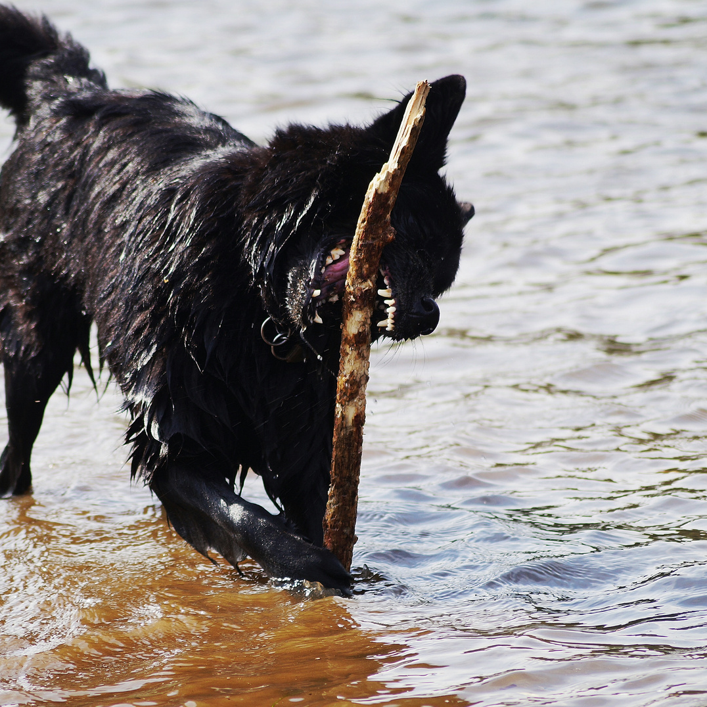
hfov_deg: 4.6
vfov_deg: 4.6
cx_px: 248
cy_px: 354
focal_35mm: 384
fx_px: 8873
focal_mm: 200
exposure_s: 1/320
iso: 100
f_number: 5.6
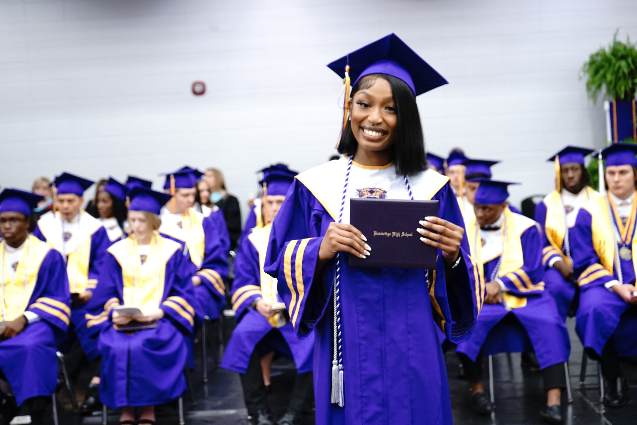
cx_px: 318
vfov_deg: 22.6
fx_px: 1062
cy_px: 212
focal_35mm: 60
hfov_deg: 33.4
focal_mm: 60
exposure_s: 1/60
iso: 2000
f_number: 5.6
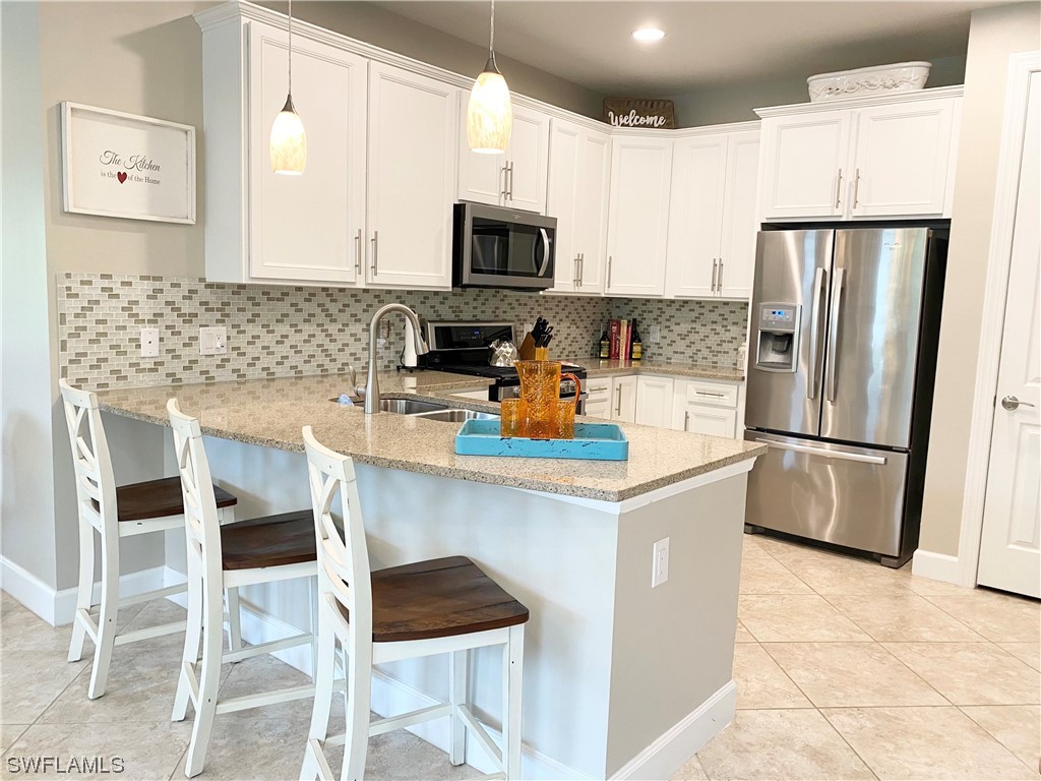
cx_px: 520
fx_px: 782
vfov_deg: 53.1
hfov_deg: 67.3
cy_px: 390
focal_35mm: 26
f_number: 1.8
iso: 125
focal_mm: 4.25
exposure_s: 1/60
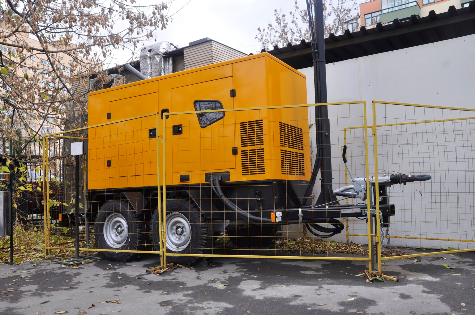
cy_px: 158
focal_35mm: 33
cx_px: 238
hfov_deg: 57.3
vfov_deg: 39.9
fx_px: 435
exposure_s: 1/60
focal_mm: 22
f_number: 8
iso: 200
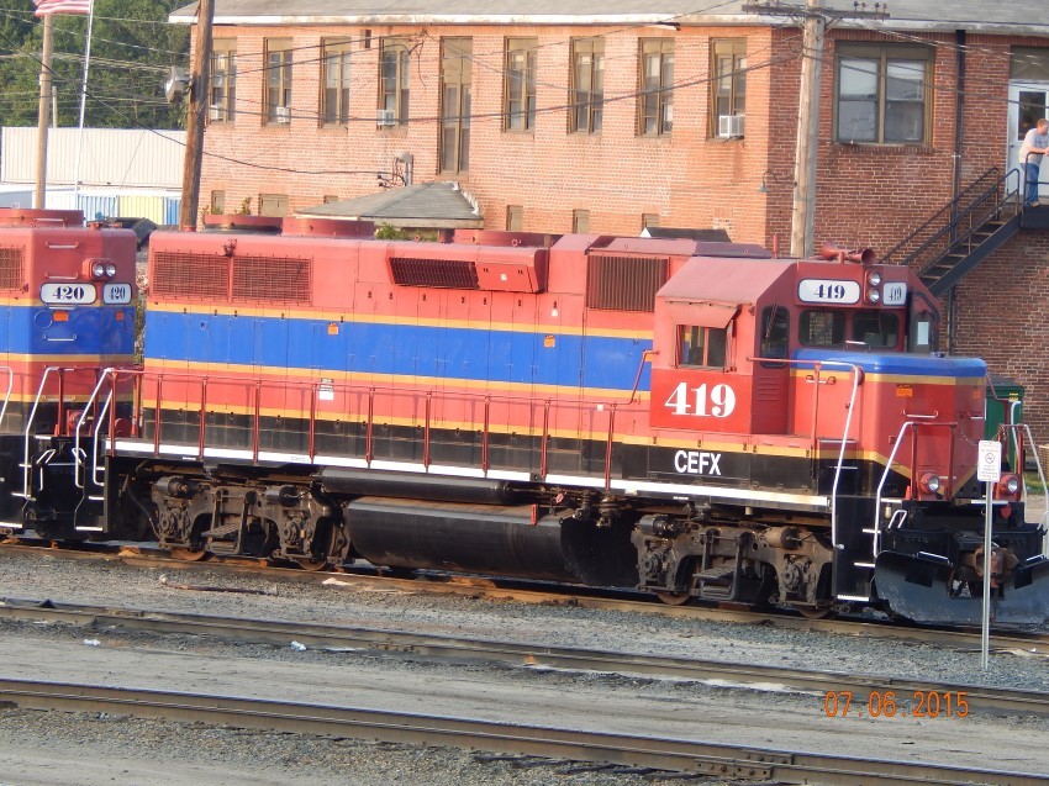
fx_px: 9543
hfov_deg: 6.3
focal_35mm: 315
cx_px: 524
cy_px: 393
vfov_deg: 4.7
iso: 125
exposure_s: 1/60
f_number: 5.7
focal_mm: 56.5
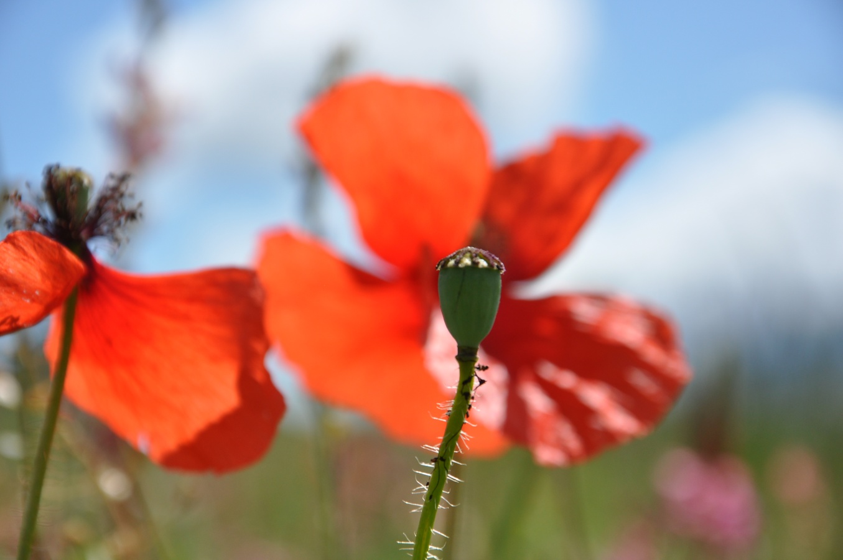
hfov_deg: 13.1
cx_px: 422
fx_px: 3684
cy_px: 280
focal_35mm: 158
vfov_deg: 8.7
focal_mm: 105
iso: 320
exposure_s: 1/1000
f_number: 8
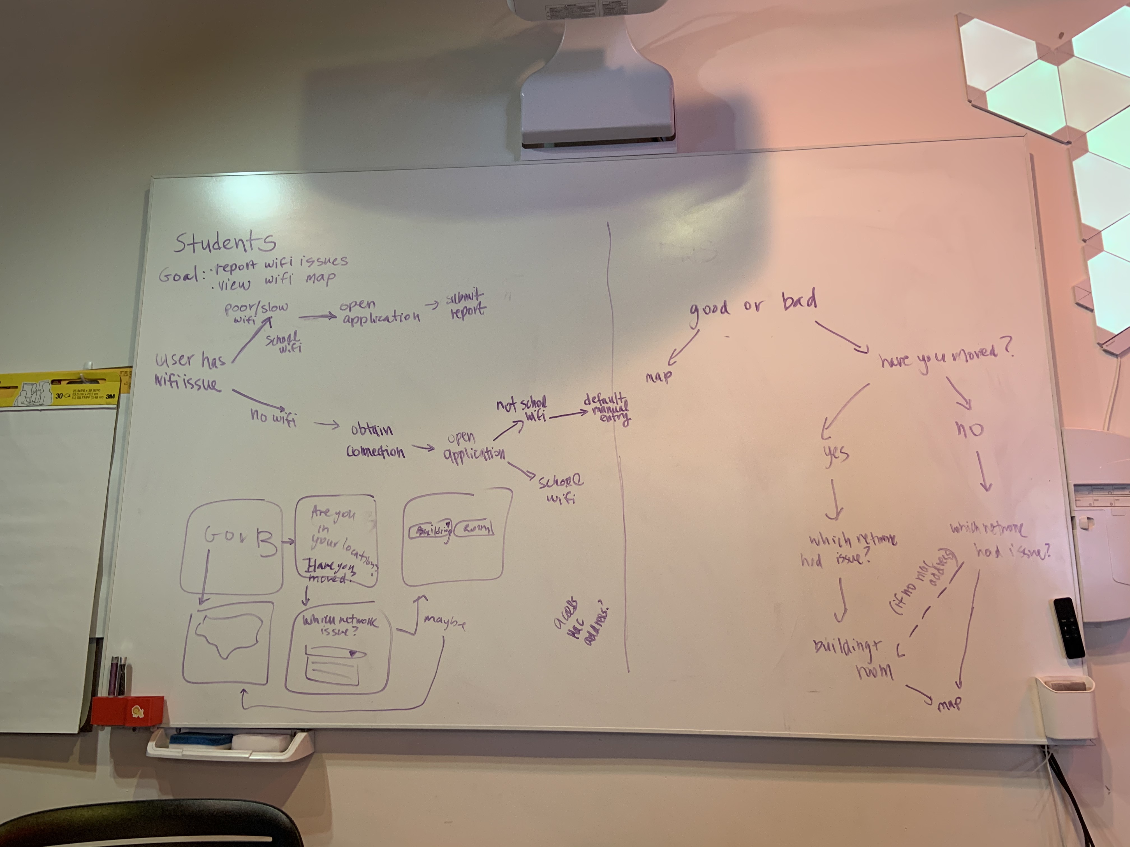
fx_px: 849
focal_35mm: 26
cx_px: 565
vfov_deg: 53.1
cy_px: 424
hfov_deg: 67.3
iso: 100
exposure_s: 1/42
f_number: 1.8
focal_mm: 4.25
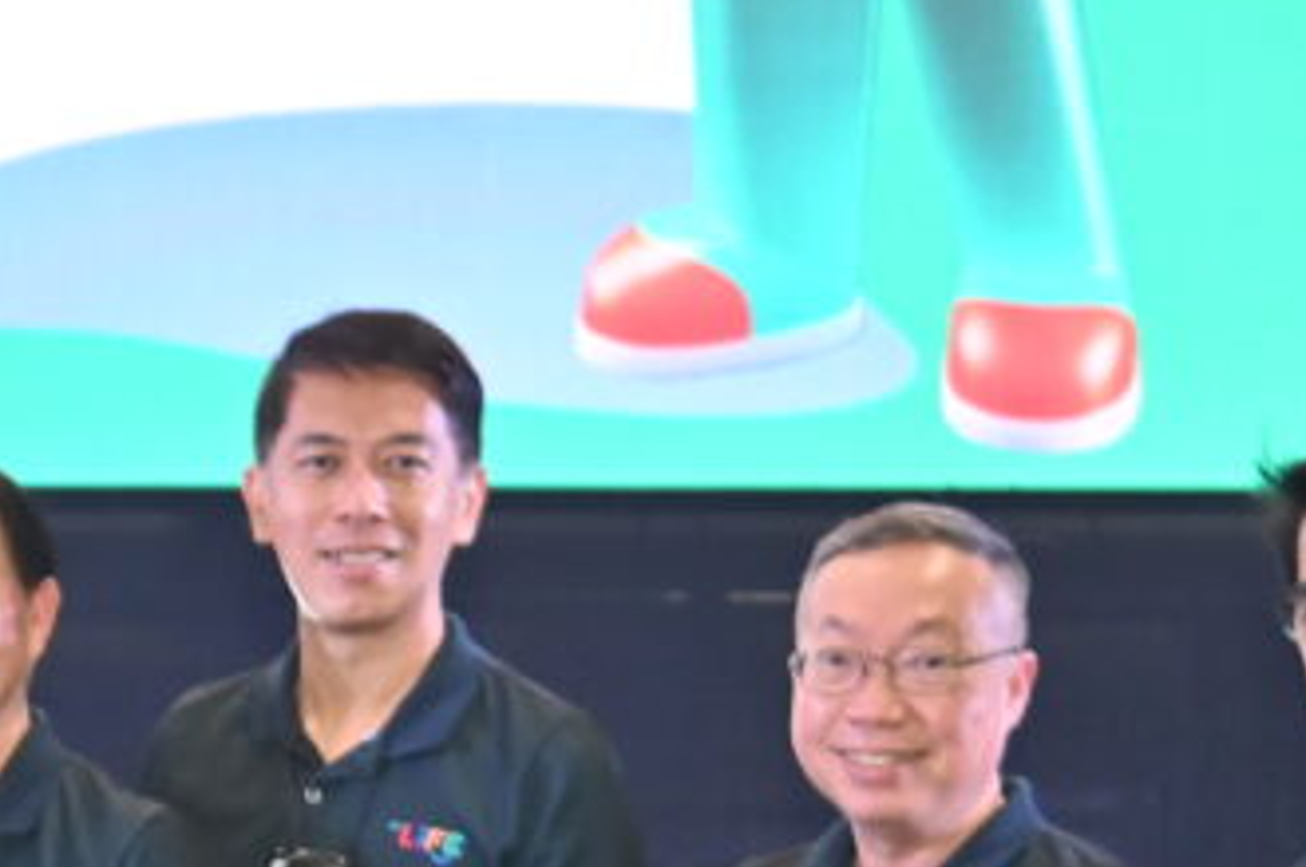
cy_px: 926
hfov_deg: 11.0
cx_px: -954
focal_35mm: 177
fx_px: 6412
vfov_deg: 7.7
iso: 1000
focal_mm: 38
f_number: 4
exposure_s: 1/125
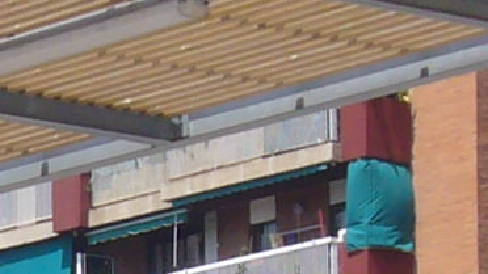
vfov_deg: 2.7
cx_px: -294
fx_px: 5757
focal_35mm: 445
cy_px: 694
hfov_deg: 4.8
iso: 80
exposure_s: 1/200
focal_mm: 8.8
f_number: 8
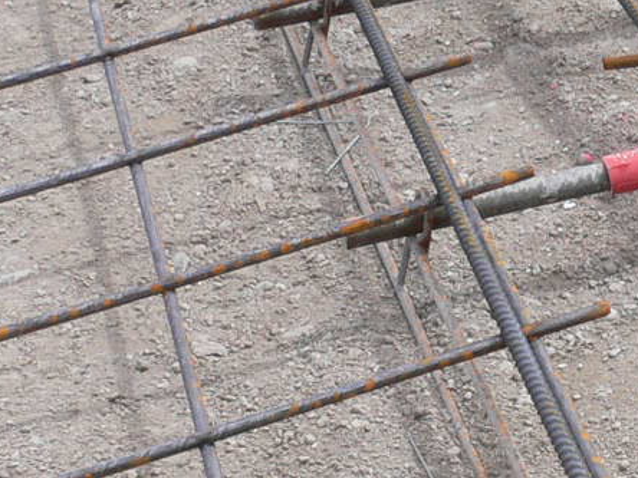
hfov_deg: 14.7
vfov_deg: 11.7
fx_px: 2322
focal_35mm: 126
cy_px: 468
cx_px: 910
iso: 80
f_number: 5.6
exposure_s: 1/500
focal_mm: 5.8
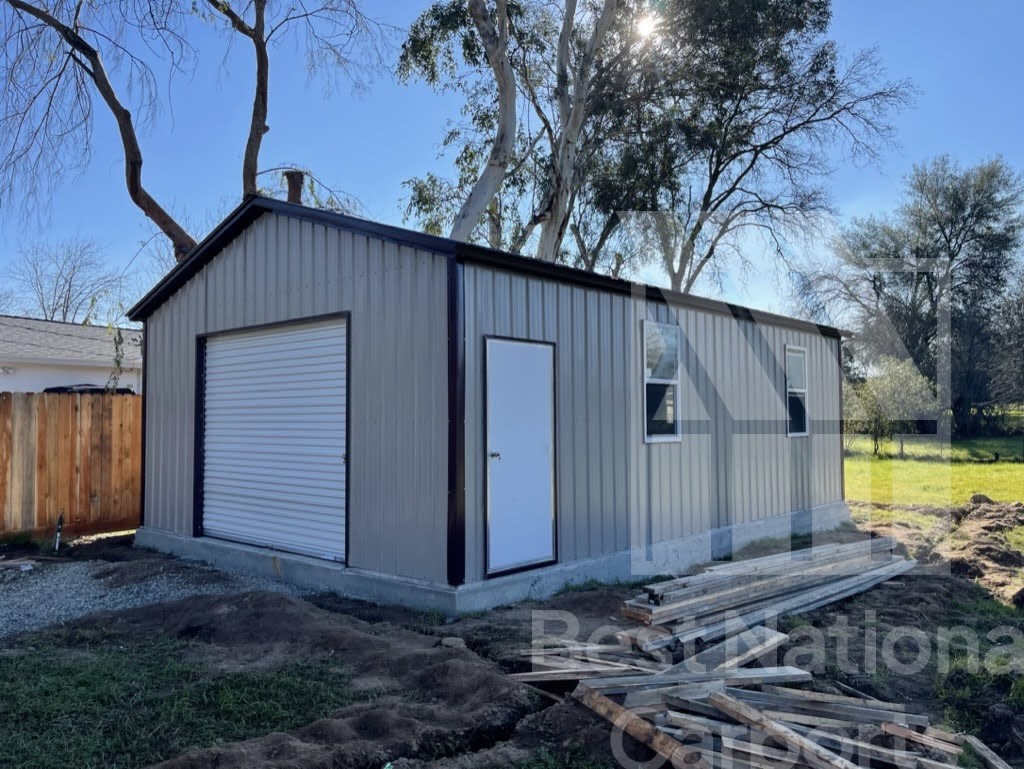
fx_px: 769
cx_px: 512
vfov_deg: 53.1
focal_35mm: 26
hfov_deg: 67.3
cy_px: 384
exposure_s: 1/2786
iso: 32
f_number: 1.6
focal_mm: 5.1
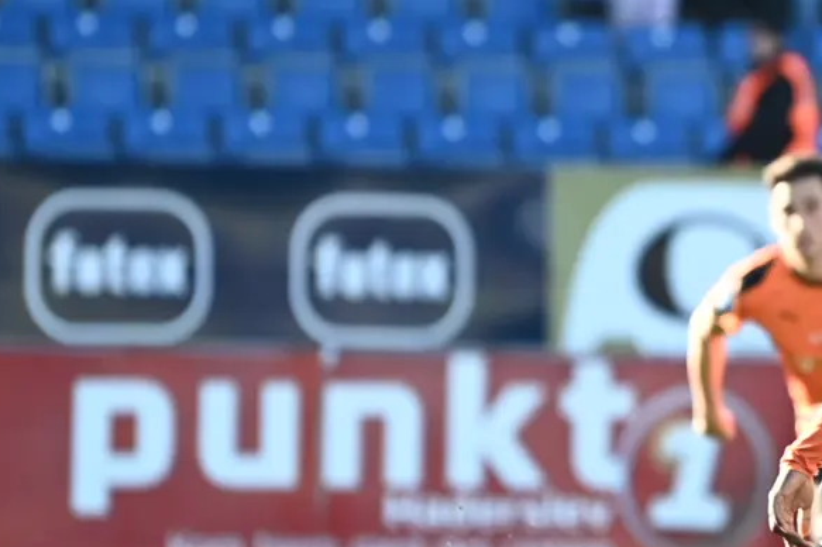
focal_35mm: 412
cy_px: 440
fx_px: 9402
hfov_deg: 5.0
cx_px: 698
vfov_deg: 3.3
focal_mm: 200
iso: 640
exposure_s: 1/2000
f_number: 2.8
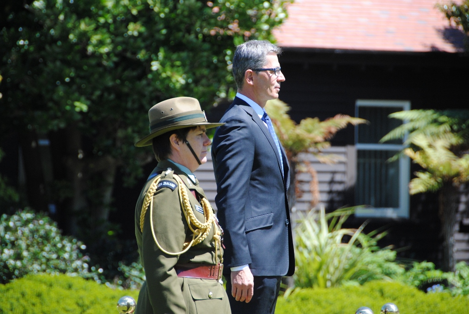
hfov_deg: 8.1
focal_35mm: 255
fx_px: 3325
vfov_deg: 5.4
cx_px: 234
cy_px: 157
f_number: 5.6
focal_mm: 170
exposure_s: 1/640
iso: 400
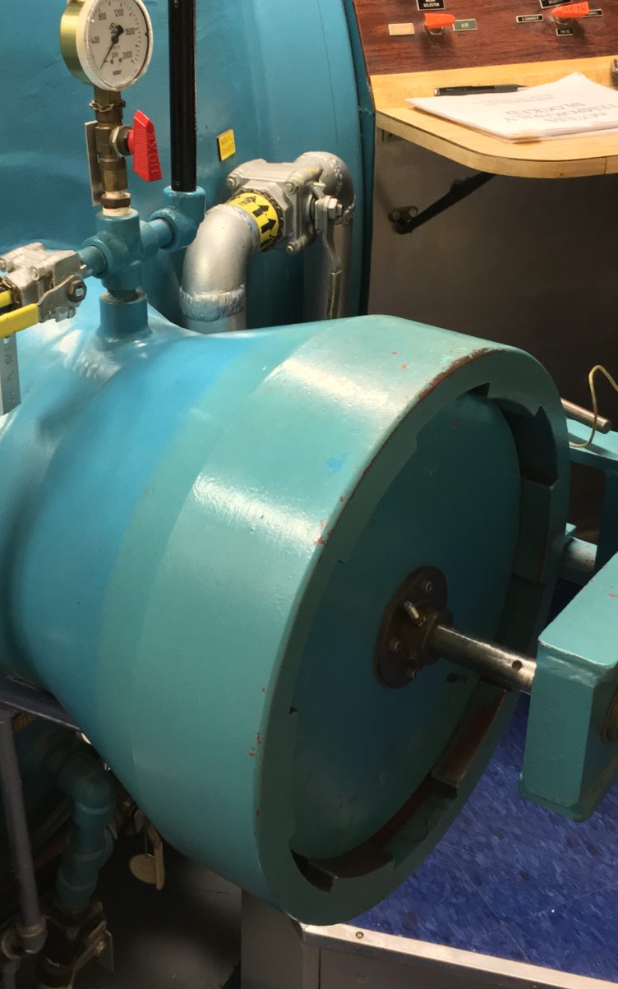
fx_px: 1239
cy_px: 423
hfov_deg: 28.0
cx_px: 280
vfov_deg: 43.4
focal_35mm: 46
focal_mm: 4.15
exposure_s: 1/30
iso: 125
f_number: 2.2
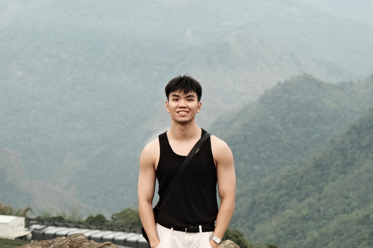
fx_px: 818
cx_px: 186
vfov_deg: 17.3
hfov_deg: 25.7
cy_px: 124
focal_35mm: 79
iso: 1600
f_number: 4
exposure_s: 1/125
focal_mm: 52.4
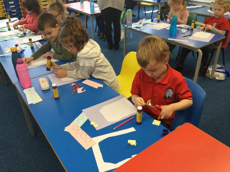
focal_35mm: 31
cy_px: 86
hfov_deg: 58.4
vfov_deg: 45.4
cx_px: 115
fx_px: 206
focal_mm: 3.3
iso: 100
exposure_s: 1/33
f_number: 2.4
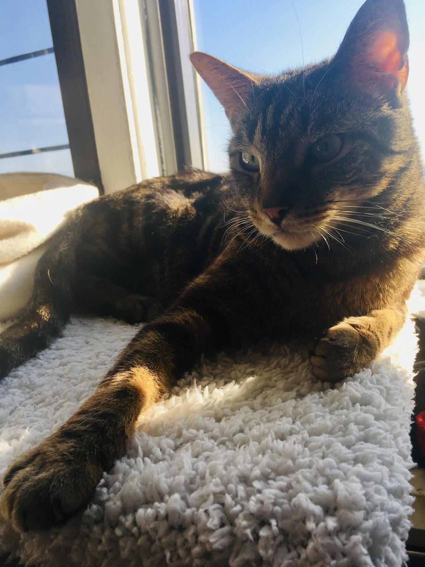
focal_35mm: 29
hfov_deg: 48.2
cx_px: 212
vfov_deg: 61.7
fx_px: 475
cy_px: 284
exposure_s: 1/394
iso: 25
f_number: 2.2
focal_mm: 4.15
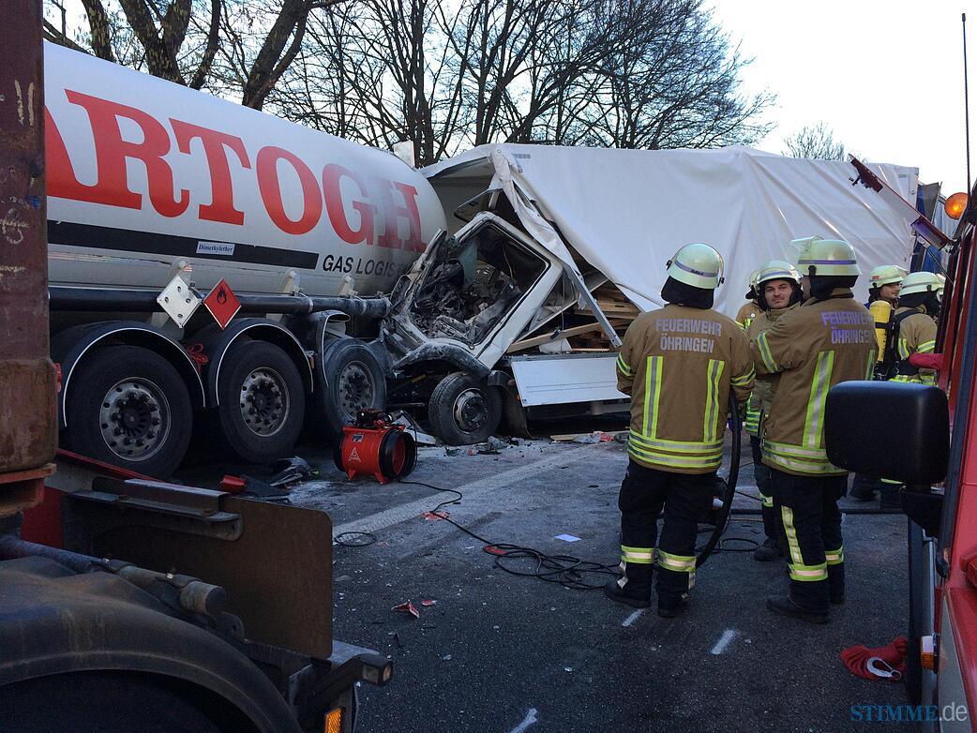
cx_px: 488
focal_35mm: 29
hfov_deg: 61.6
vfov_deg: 48.2
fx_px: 819
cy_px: 366
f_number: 2.2
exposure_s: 1/100
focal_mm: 4.15
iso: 64
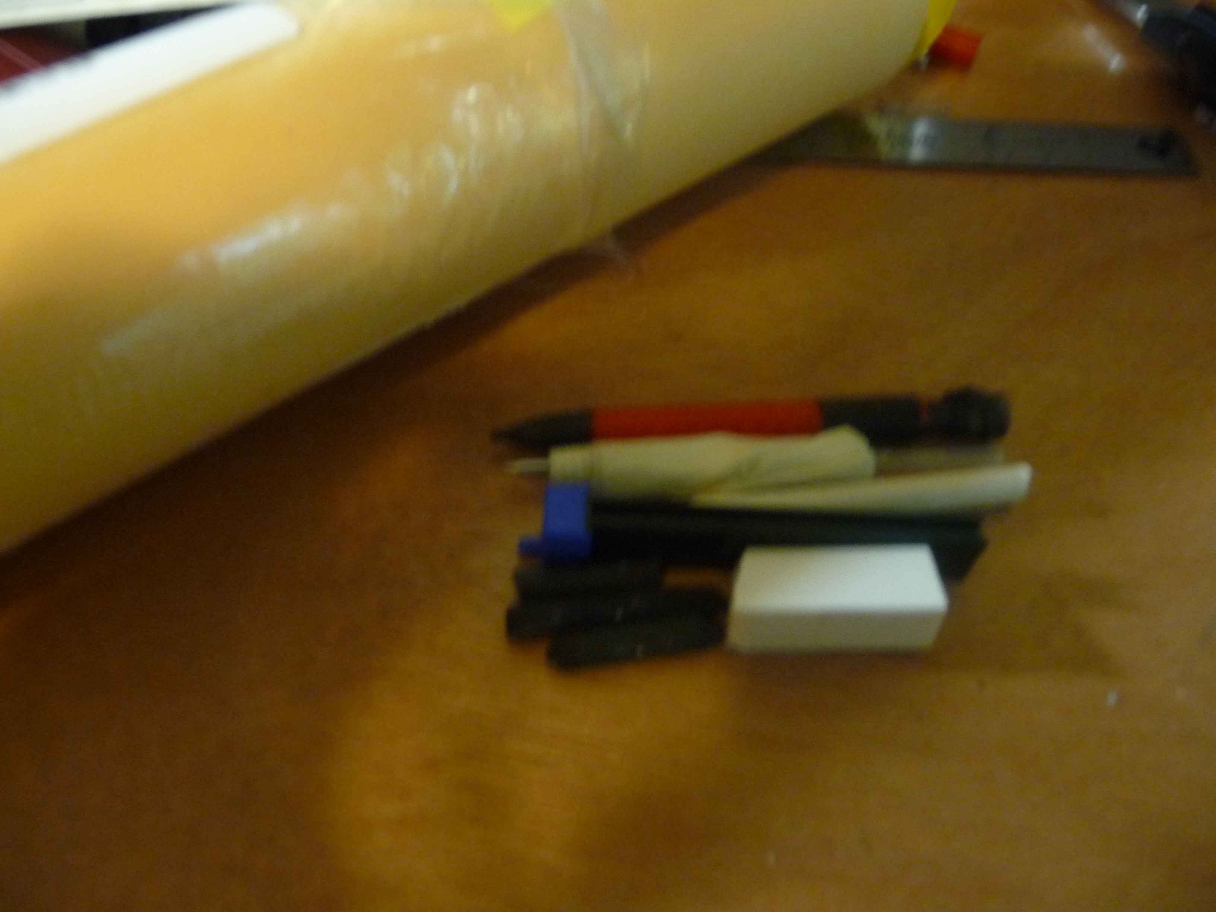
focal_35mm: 28
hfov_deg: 63.4
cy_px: 456
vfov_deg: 49.7
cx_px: 608
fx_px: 984
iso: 400
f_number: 3.3
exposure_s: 1/8
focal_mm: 4.7
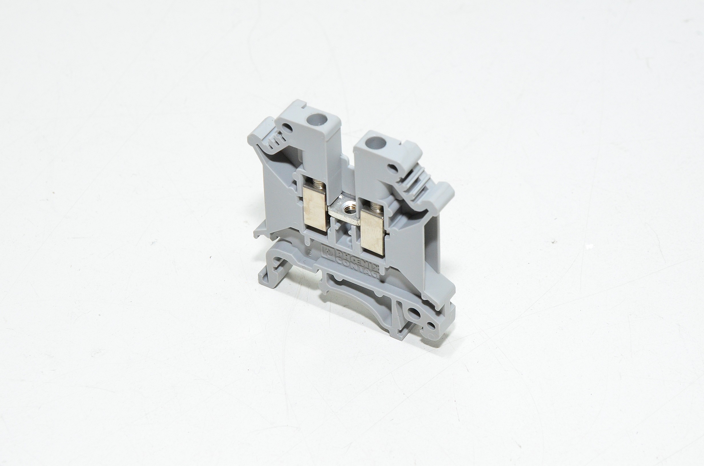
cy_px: 233
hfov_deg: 13.1
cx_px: 352
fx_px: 3074
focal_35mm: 158
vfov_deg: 8.7
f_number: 16
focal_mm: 105
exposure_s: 1/50
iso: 1600
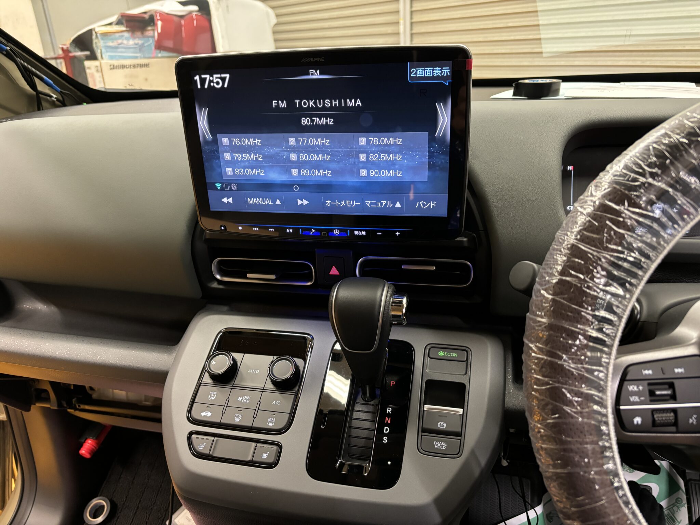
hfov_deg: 67.3
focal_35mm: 26
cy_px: 262
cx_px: 350
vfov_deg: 53.1
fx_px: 526
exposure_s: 1/40
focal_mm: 5.96
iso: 500
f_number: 1.6
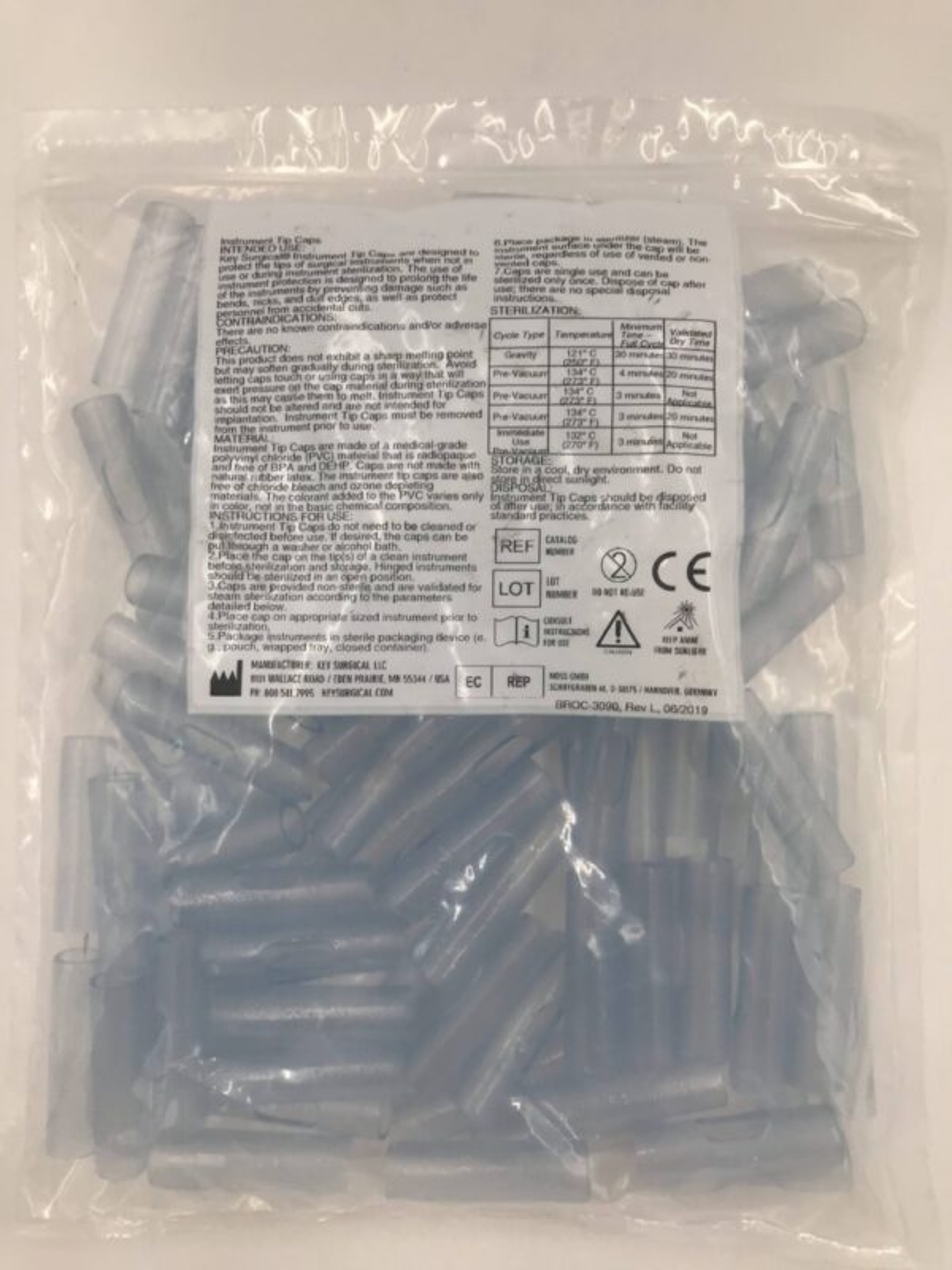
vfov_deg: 63.4
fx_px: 1027
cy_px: 635
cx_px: 476
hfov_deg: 49.7
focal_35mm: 28
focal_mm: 3.99
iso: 20
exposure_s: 1/183
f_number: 1.8
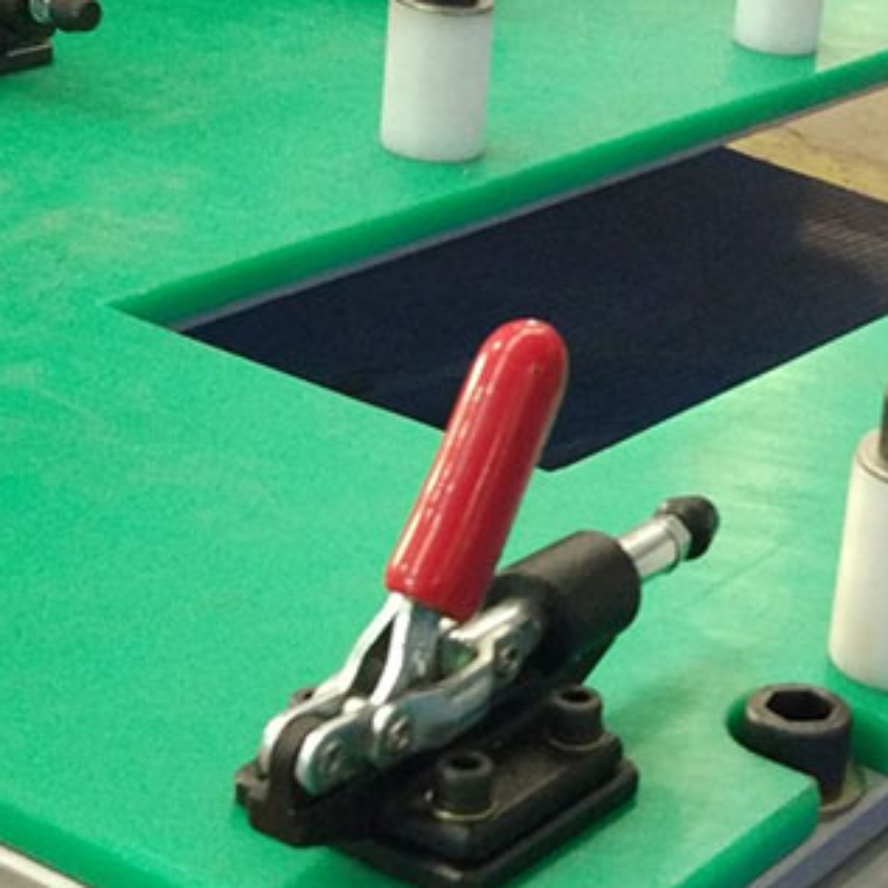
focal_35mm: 72
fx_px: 2090
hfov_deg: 24.0
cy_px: 544
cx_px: 474
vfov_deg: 23.9
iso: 32
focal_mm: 4.15
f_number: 2.2
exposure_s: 1/126
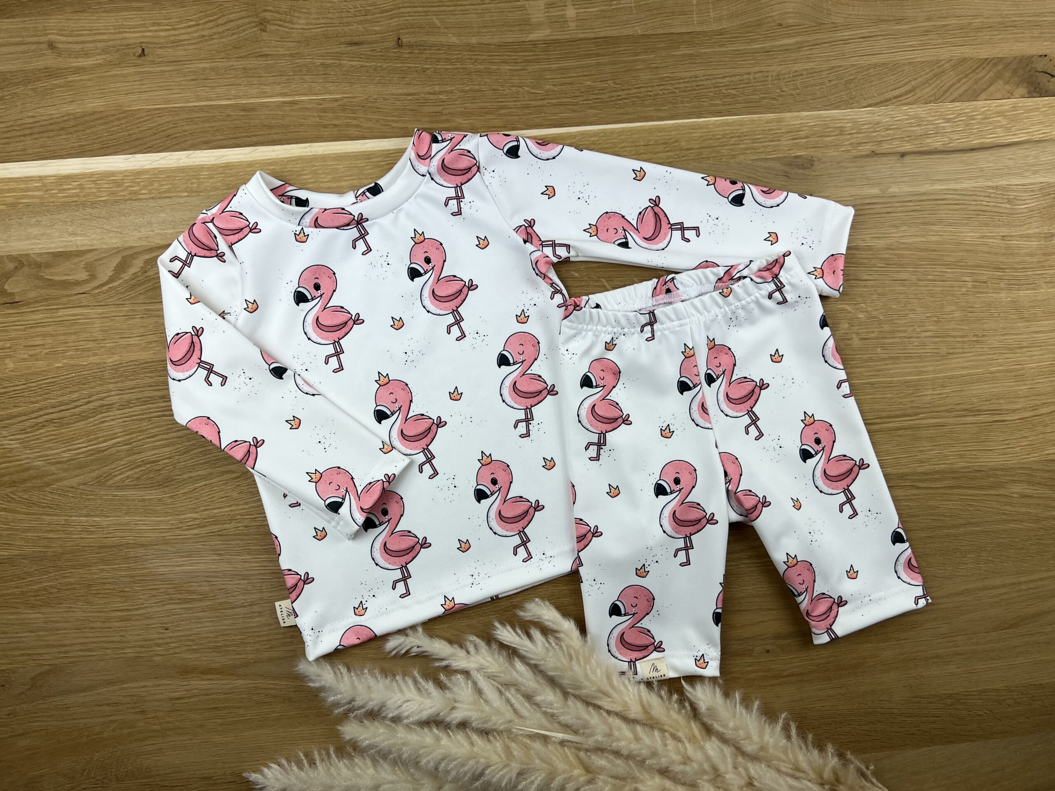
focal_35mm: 26
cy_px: 396
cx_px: 528
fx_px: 792
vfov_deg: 53.1
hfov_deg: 67.3
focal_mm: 5.7
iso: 50
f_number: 1.5
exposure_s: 1/302
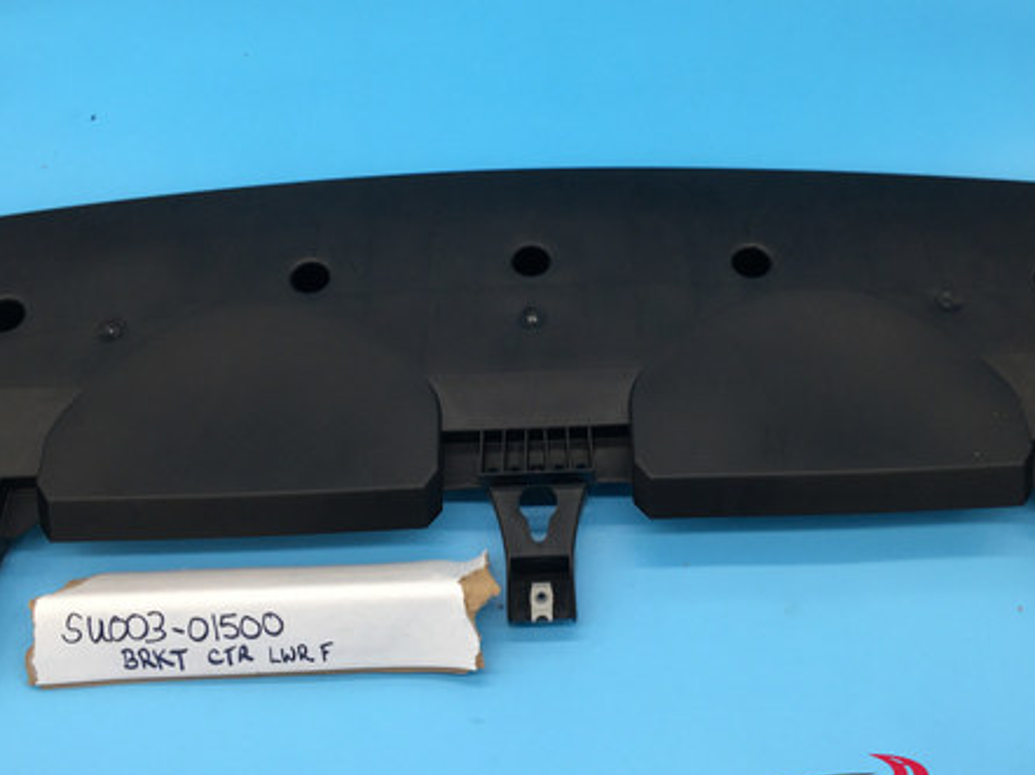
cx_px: 560
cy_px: 375
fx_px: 1255
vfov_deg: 34.3
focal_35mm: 42
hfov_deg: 44.8
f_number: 2.2
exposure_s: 1/60
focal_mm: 4.15
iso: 32
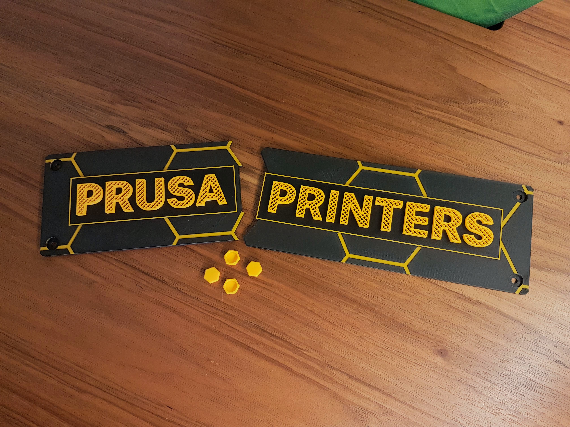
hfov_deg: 67.3
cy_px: 214
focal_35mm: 26
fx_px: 428
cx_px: 285
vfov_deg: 53.1
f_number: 1.7
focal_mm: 4.2
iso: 100
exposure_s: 1/50
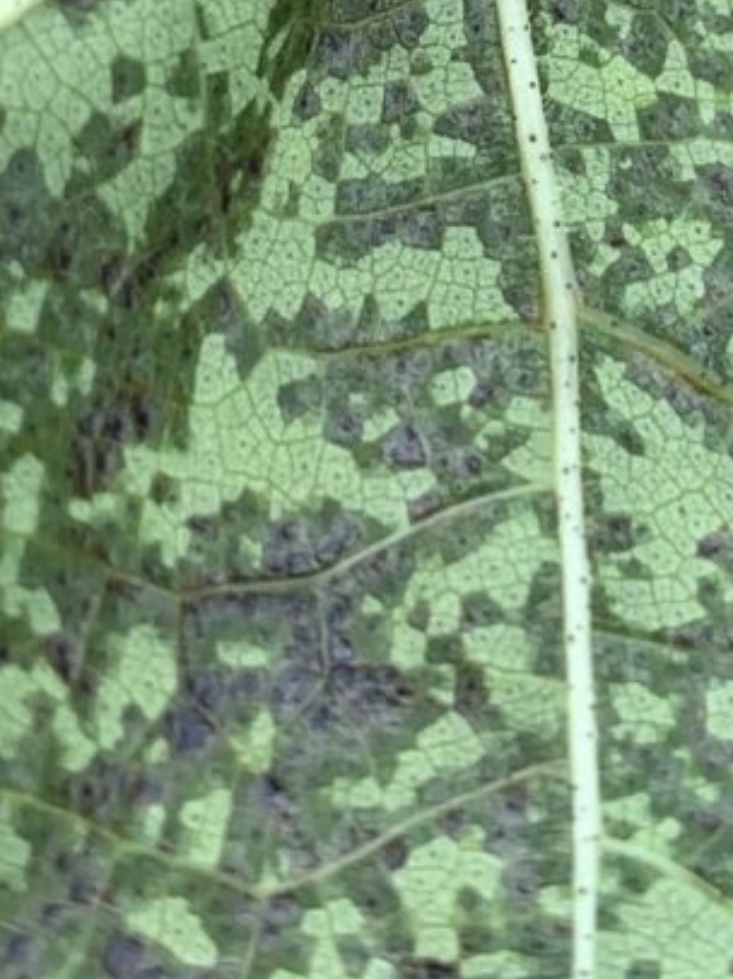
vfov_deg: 15.3
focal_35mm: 123
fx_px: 3476
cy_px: -304
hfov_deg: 12.0
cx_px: 444
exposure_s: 1/389
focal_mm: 4.25
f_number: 1.8
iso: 25
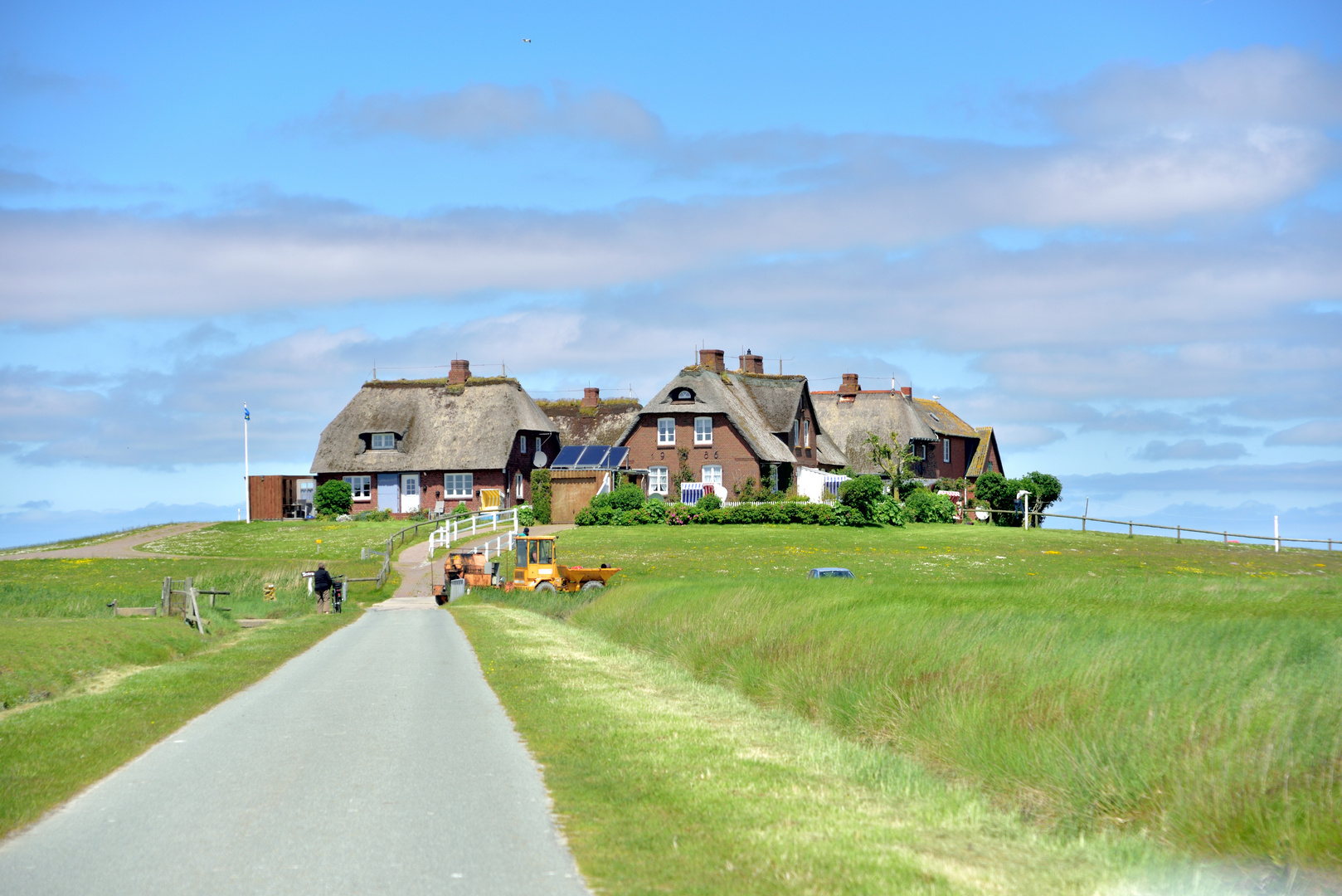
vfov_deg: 13.1
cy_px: 448
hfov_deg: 19.4
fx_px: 3915
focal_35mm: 105
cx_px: 671
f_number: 6.3
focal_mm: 105
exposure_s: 1/640
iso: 100
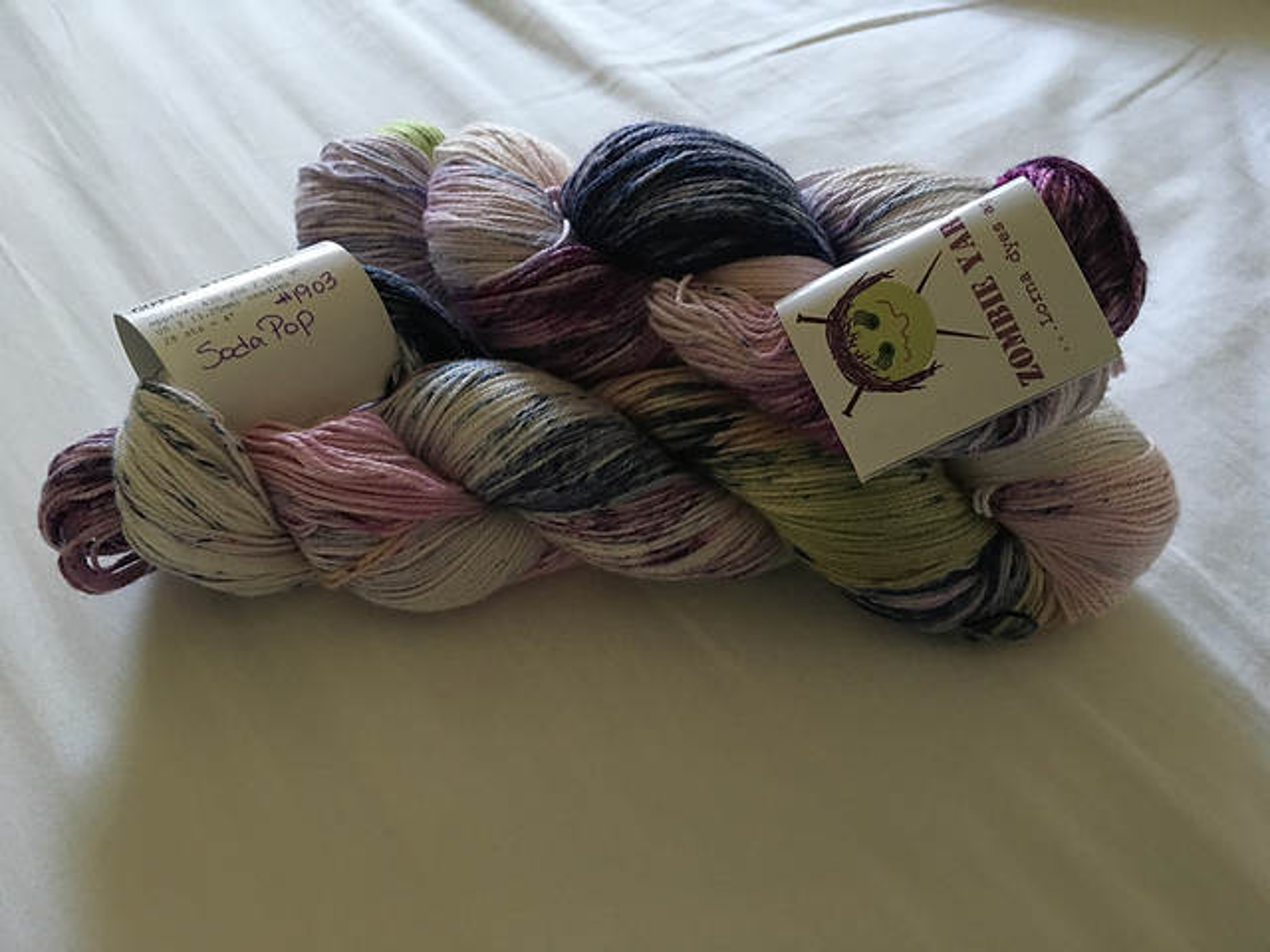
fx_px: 1064
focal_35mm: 29
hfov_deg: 61.7
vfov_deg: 48.2
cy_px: 476
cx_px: 635
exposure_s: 1/24
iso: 200
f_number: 2.2
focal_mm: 4.15
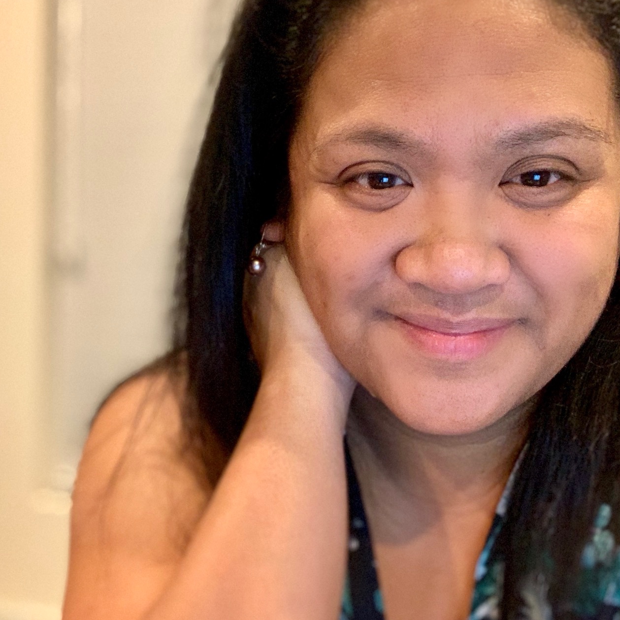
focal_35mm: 46
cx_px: 276
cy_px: 325
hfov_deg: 36.7
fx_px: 932
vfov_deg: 36.8
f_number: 2.2
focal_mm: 2.87
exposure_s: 1/30
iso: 400
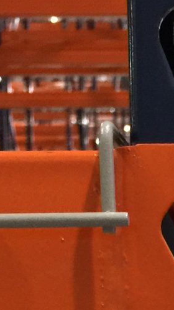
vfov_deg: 15.6
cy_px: 423
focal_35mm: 130
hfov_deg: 9.1
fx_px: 1067
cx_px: 243
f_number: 2.2
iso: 125
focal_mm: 4.15
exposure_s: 1/15
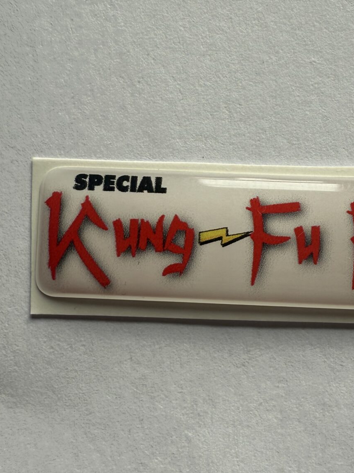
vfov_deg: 43.5
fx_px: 586
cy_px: 298
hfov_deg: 32.1
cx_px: 315
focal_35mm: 43
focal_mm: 2.22
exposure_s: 1/291
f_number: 2.2
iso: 40
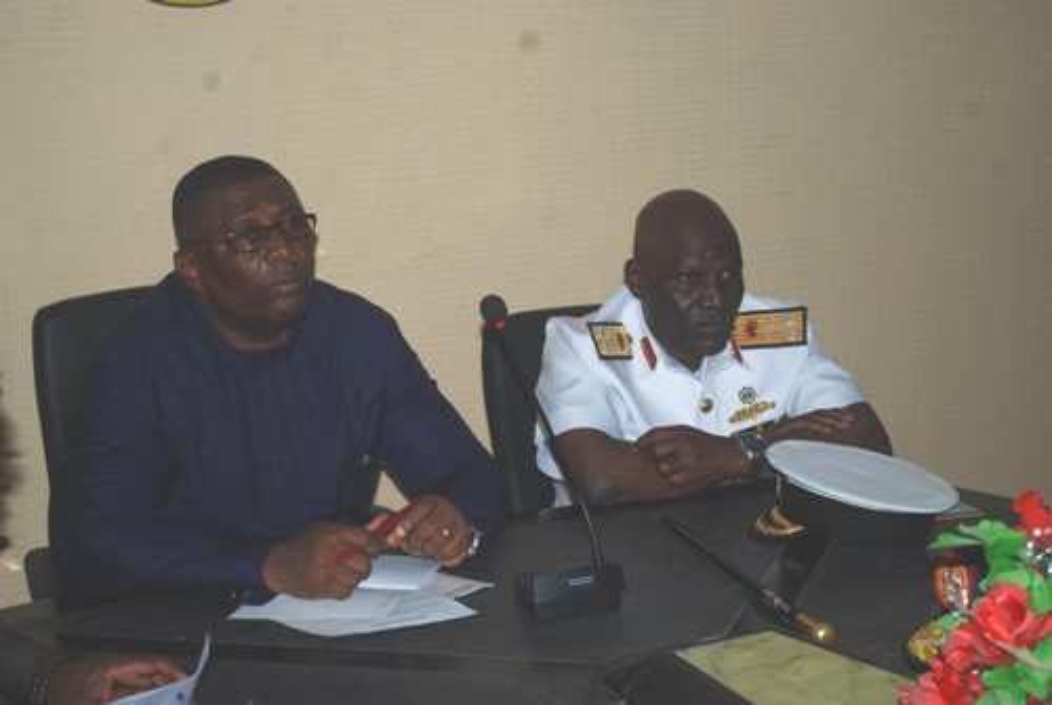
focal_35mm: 68
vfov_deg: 20.2
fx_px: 1975
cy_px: 352
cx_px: 526
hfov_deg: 29.8
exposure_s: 1/60
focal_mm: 45
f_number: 5.3
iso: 200
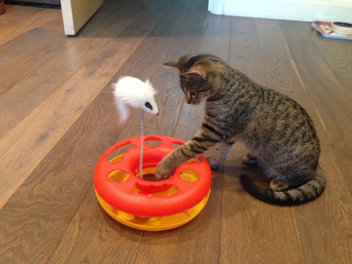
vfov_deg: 42.9
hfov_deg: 55.4
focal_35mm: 33
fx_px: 336
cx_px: 176
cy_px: 132
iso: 400
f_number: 2.4
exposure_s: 1/15
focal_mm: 4.12
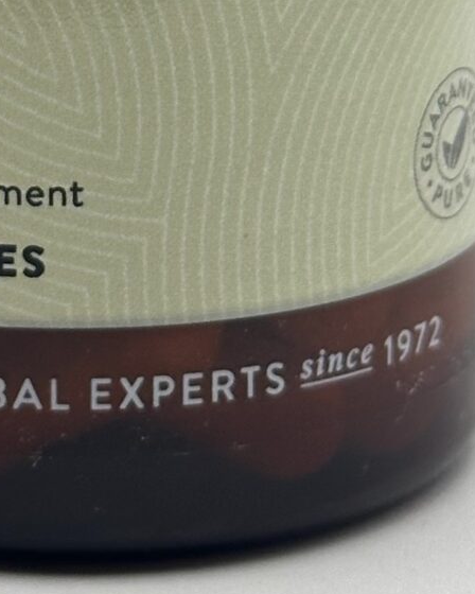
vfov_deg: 8.7
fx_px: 3761
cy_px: -426
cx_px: 74
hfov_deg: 7.2
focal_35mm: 214
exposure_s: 1/301
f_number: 1.78
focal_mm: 6.86
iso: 64
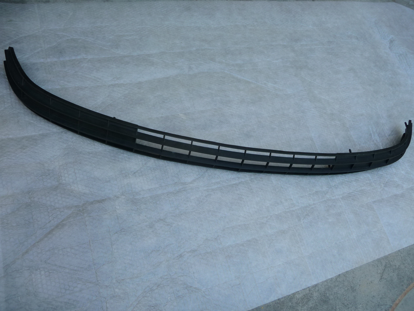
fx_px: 335
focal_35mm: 28
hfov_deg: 63.4
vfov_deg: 49.7
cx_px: 207
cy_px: 156
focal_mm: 4.7
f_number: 3.3
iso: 100
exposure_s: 1/160
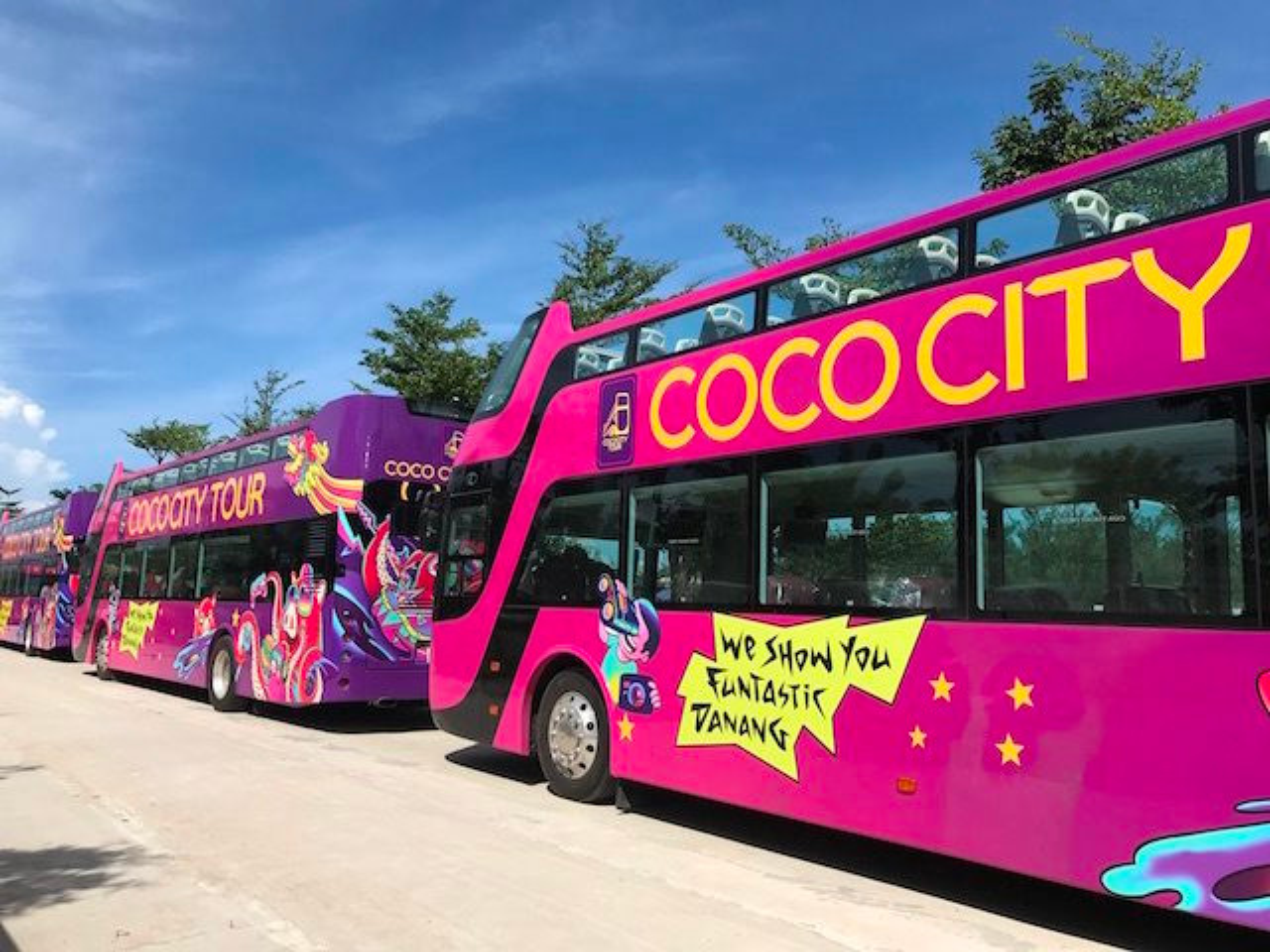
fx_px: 1027
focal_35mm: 28
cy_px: 476
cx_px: 635
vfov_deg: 49.7
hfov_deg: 63.4
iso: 20
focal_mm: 3.99
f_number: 1.8
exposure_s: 1/3096
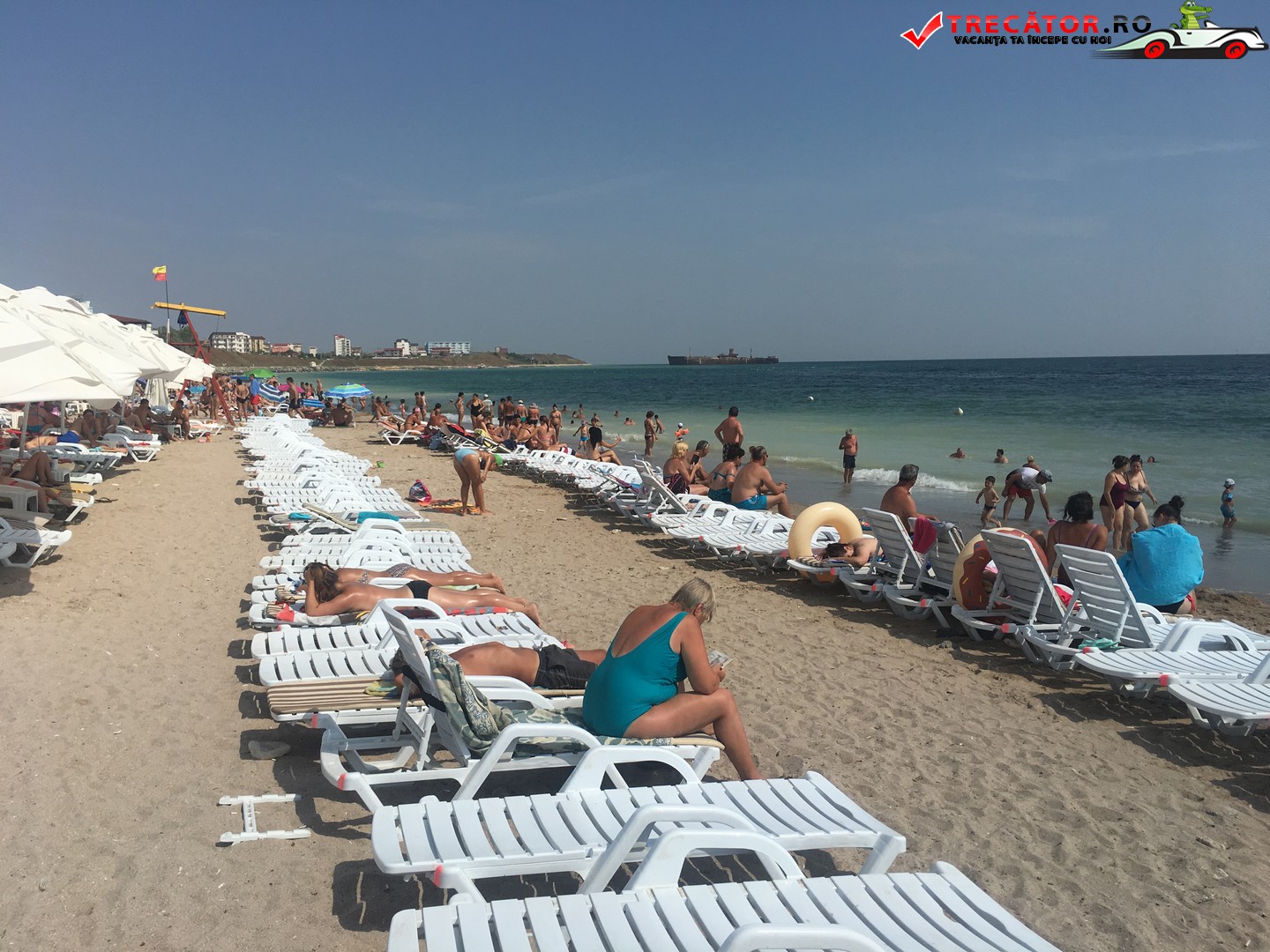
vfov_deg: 48.2
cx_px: 635
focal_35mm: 29
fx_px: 1064
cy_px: 476
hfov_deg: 61.7
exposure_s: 1/4049
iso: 25
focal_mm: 4.15
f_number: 2.2
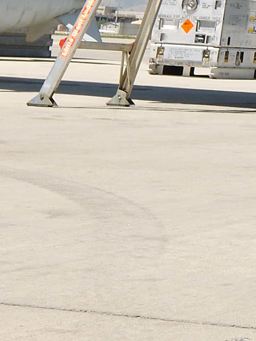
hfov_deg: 8.3
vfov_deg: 10.7
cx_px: 743
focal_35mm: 154
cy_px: -509
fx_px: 1519
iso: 200
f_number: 10
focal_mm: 23
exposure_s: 1/250
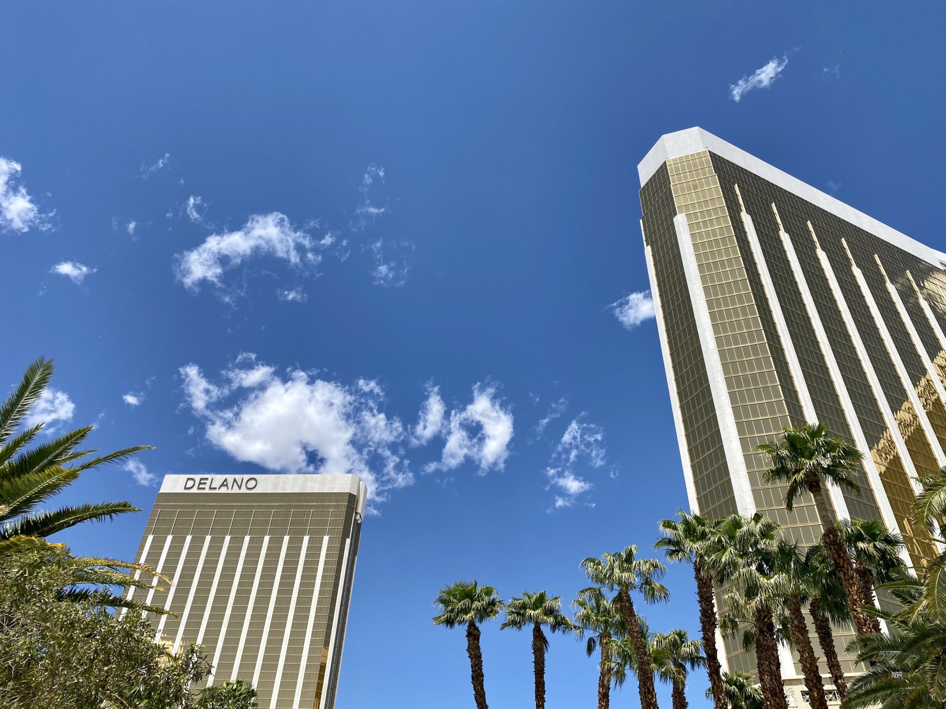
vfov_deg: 53.1
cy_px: 354
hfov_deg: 67.3
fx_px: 711
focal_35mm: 26
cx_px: 473
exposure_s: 1/3497
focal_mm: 4.25
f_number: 1.8
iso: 32
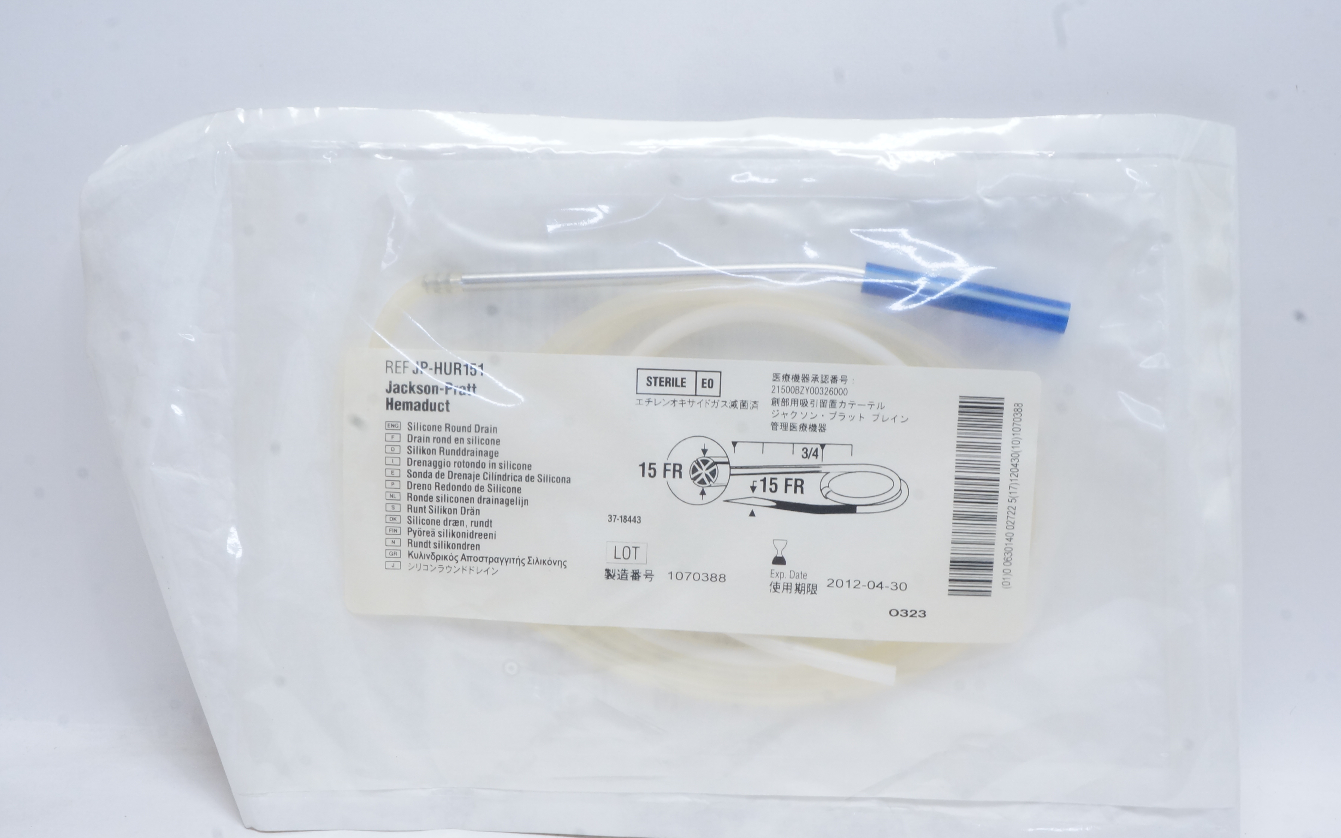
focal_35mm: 37
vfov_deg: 34.4
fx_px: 1352
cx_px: 704
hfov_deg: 52.7
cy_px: 475
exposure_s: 1/6
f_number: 20
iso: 800
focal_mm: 22
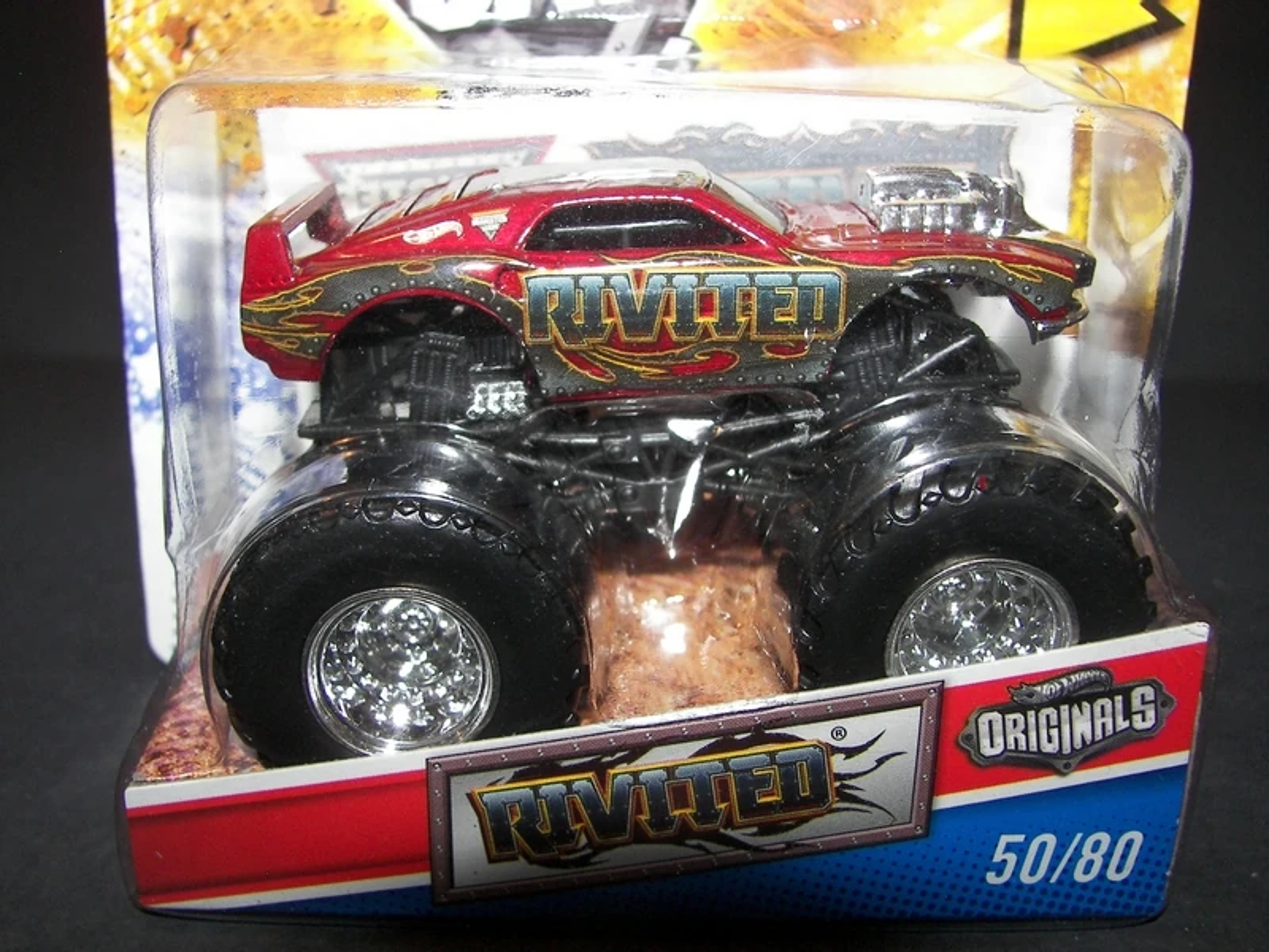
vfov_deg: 39.7
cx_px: 634
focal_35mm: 36
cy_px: 476
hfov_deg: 51.4
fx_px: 1320
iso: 100
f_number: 2.8
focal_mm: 6
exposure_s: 1/30
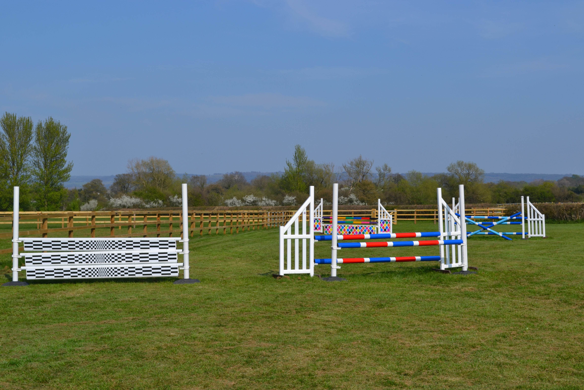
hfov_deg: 35.1
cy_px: 195
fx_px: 925
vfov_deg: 23.8
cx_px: 292
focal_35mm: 57
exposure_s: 1/320
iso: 100
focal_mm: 38
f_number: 9
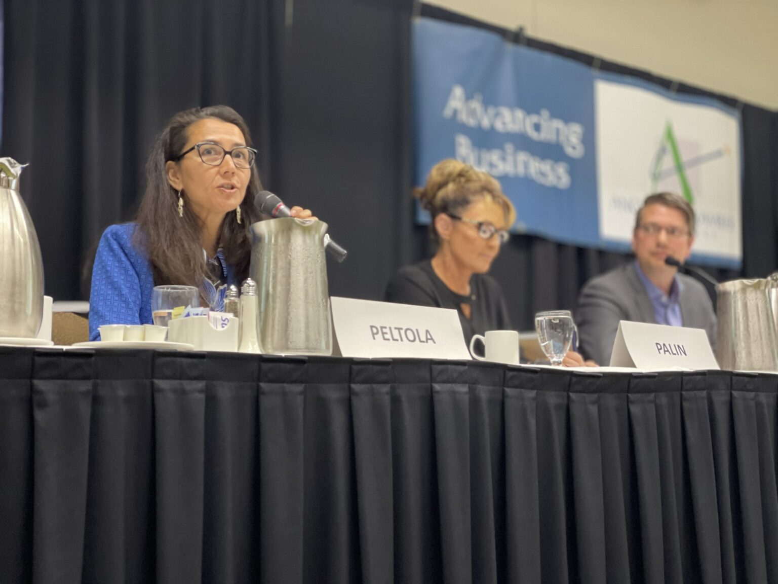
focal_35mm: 52
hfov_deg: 36.8
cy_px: 292
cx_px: 389
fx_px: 1169
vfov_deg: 28.0
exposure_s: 1/40
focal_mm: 6
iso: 320
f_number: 2
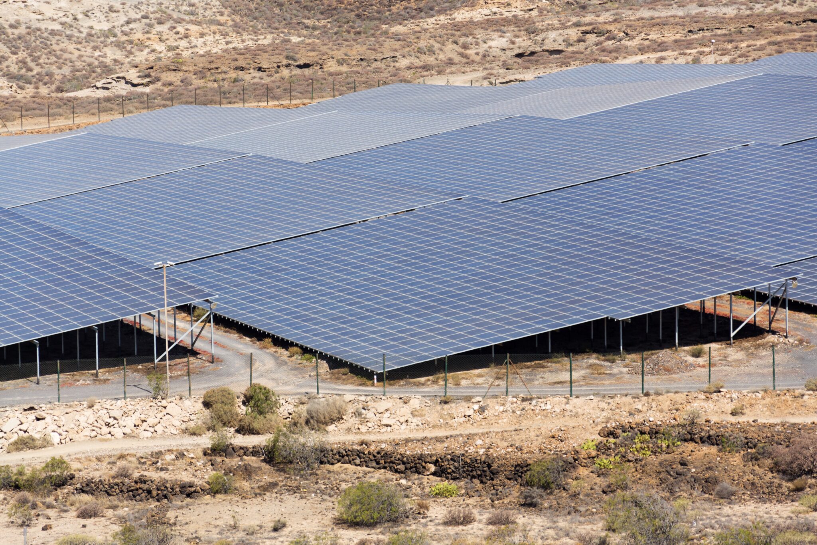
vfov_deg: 8.7
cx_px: 408
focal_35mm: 158
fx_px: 3574
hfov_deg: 13.0
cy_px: 272
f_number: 5.6
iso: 100
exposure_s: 1/800
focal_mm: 105
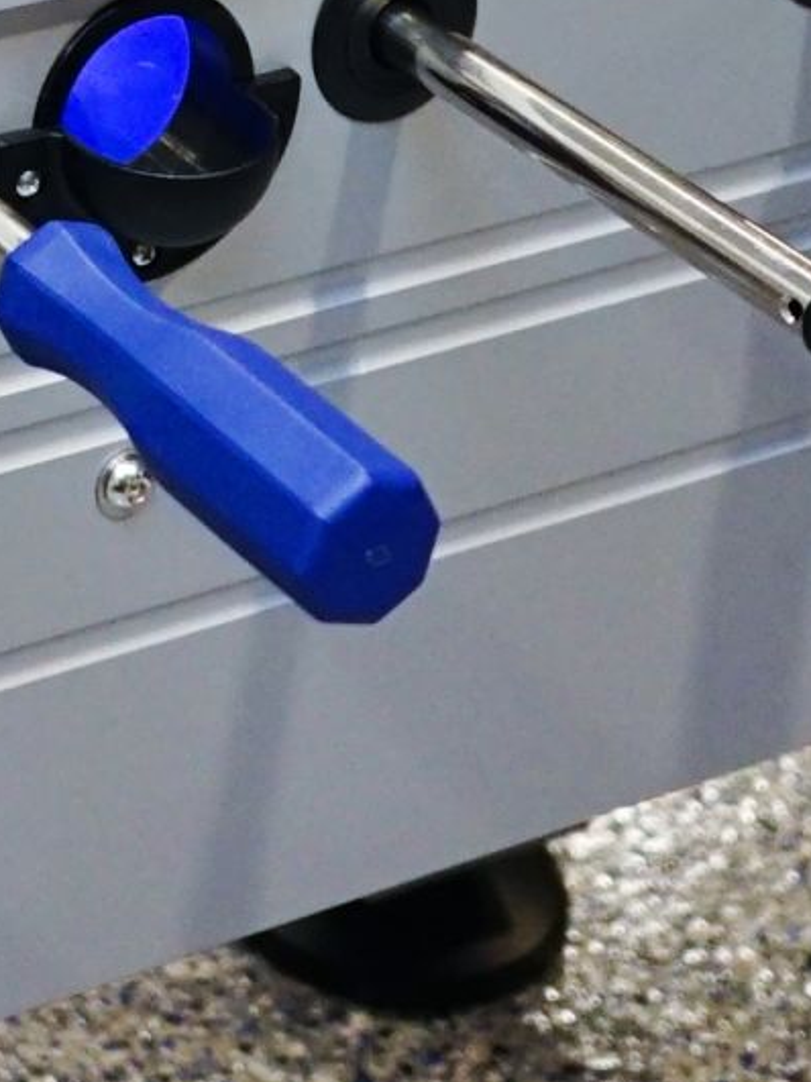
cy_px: -1170
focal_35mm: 139
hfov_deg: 10.2
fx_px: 4344
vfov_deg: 12.3
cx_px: -534
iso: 800
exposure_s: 1/80
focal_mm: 20
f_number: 2.8
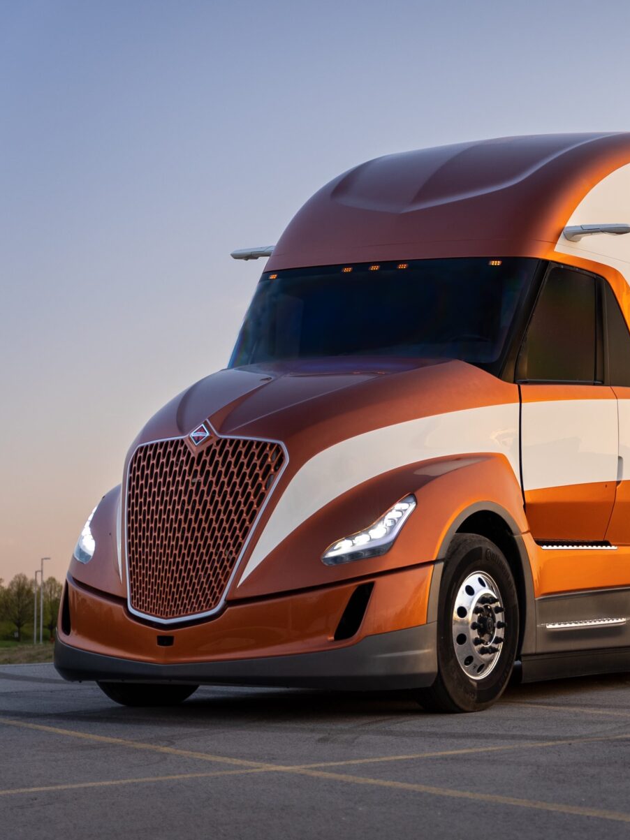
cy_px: 394
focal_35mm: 77
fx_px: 1877
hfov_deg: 18.5
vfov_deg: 25.2
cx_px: 659
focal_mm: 47.2
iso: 100
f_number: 2.8
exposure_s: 1/15
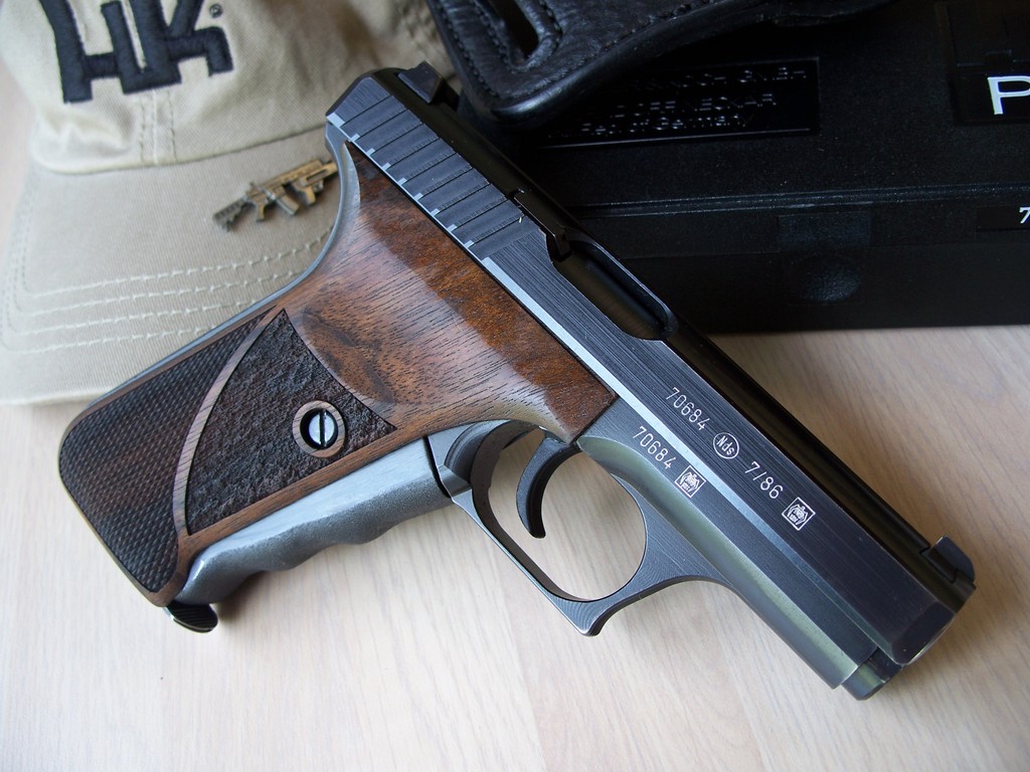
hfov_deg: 50.1
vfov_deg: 38.7
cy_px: 386
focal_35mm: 37
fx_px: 1101
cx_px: 515
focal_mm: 7.8
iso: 80
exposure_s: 1/30
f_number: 2.8
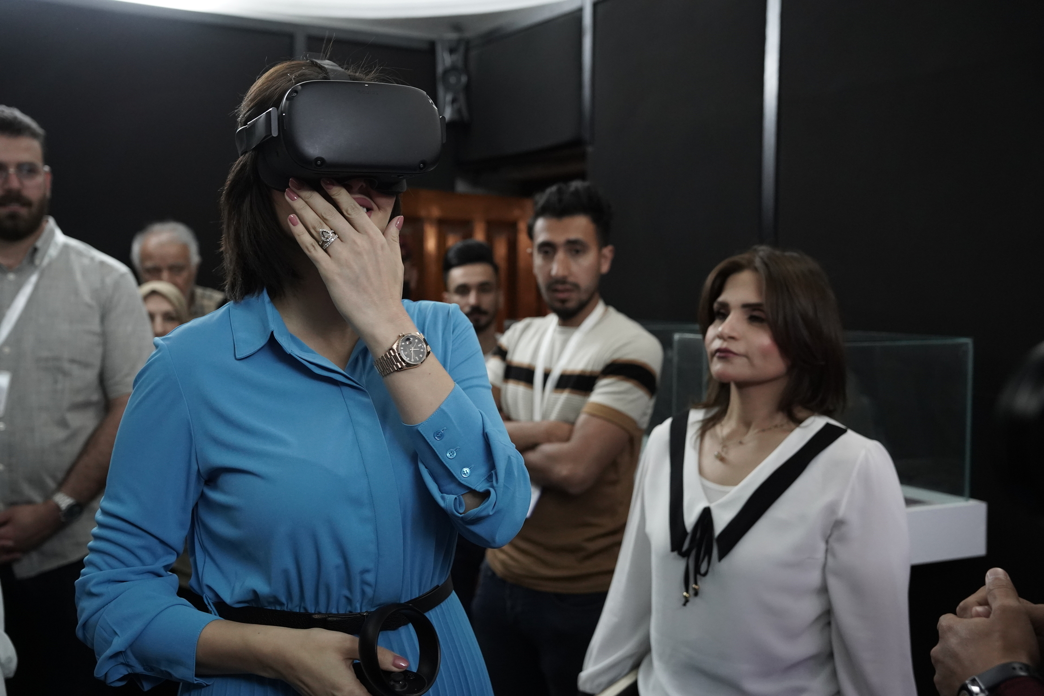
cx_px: 522
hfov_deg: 47.2
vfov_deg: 32.5
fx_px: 1195
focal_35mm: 41
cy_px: 348
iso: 4000
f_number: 4
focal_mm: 41.2
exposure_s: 1/160
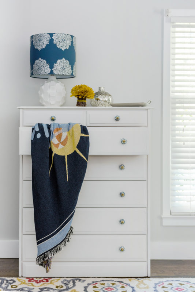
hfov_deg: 27.0
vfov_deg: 39.6
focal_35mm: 50
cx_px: 98
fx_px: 406
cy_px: 146
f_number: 2.8
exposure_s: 1/100
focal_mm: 50
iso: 800
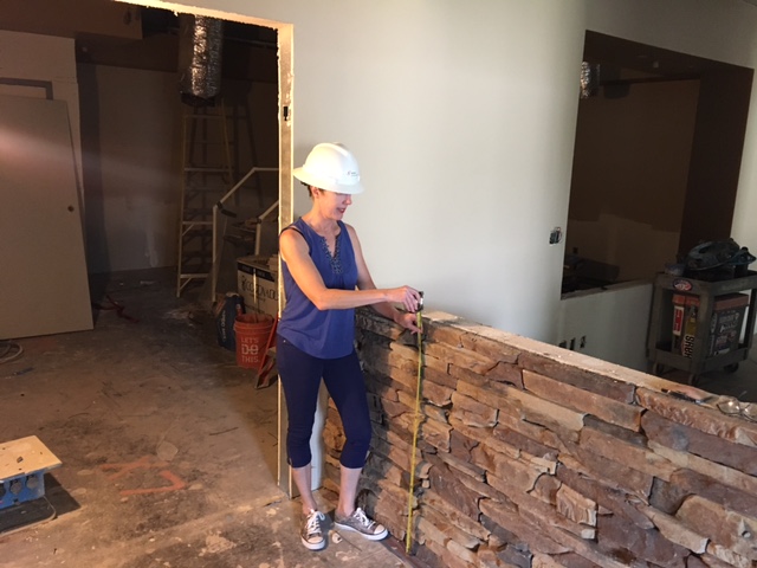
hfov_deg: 61.7
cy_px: 284
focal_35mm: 29
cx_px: 378
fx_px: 634
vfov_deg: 48.2
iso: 200
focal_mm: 4.15
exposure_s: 1/17
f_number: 2.2
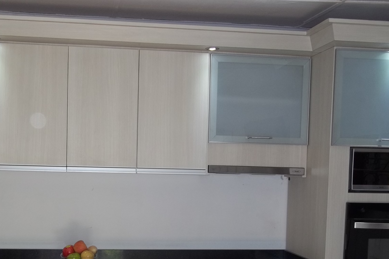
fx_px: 551
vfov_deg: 25.9
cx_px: 154
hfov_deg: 38.7
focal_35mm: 51
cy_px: 220
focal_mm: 5.7
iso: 64
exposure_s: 1/30
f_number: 2.9
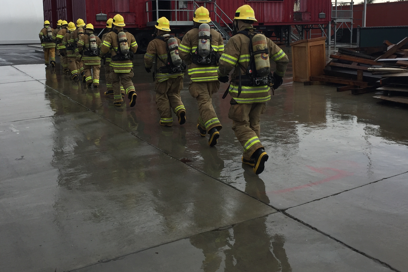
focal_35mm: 41
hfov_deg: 47.4
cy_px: 87
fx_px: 465
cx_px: 201
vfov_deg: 32.3
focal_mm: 4.15
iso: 32
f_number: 2.2
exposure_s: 1/527
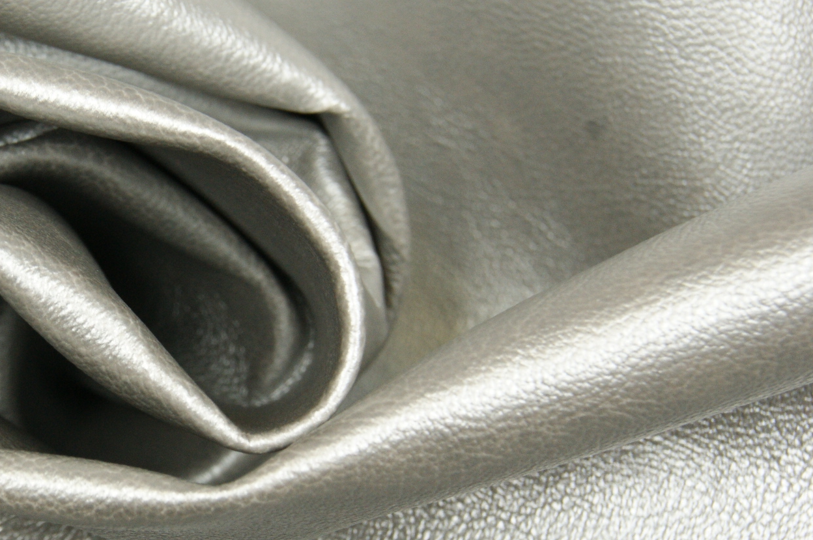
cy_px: 329
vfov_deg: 12.4
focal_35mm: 110
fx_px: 2481
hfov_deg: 18.3
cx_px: 79
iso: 400
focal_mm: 40
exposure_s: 1/60
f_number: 11
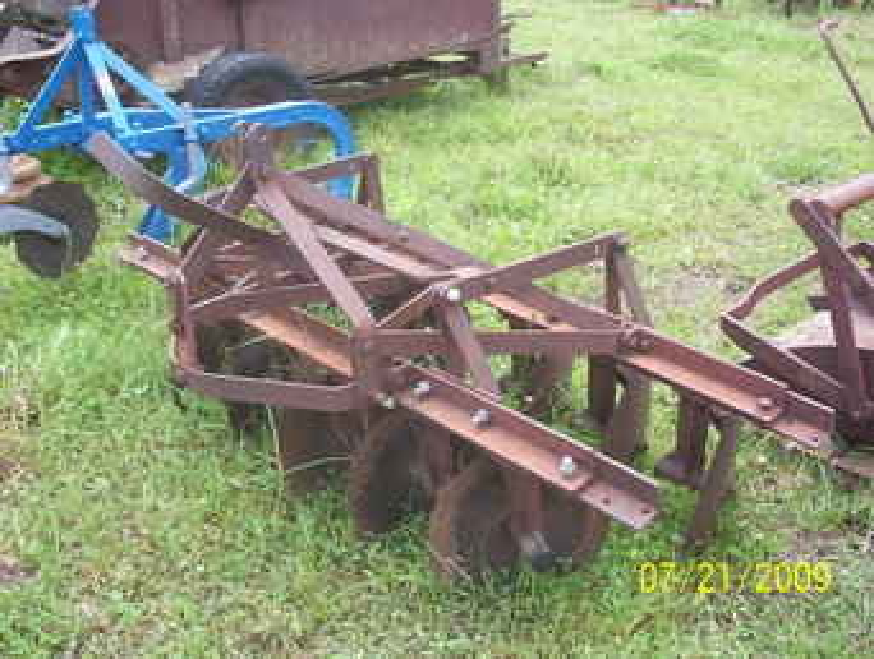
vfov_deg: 36.9
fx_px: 987
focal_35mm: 39
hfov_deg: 47.8
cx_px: 437
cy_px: 330
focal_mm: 6
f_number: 4.5
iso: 100
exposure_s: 1/194
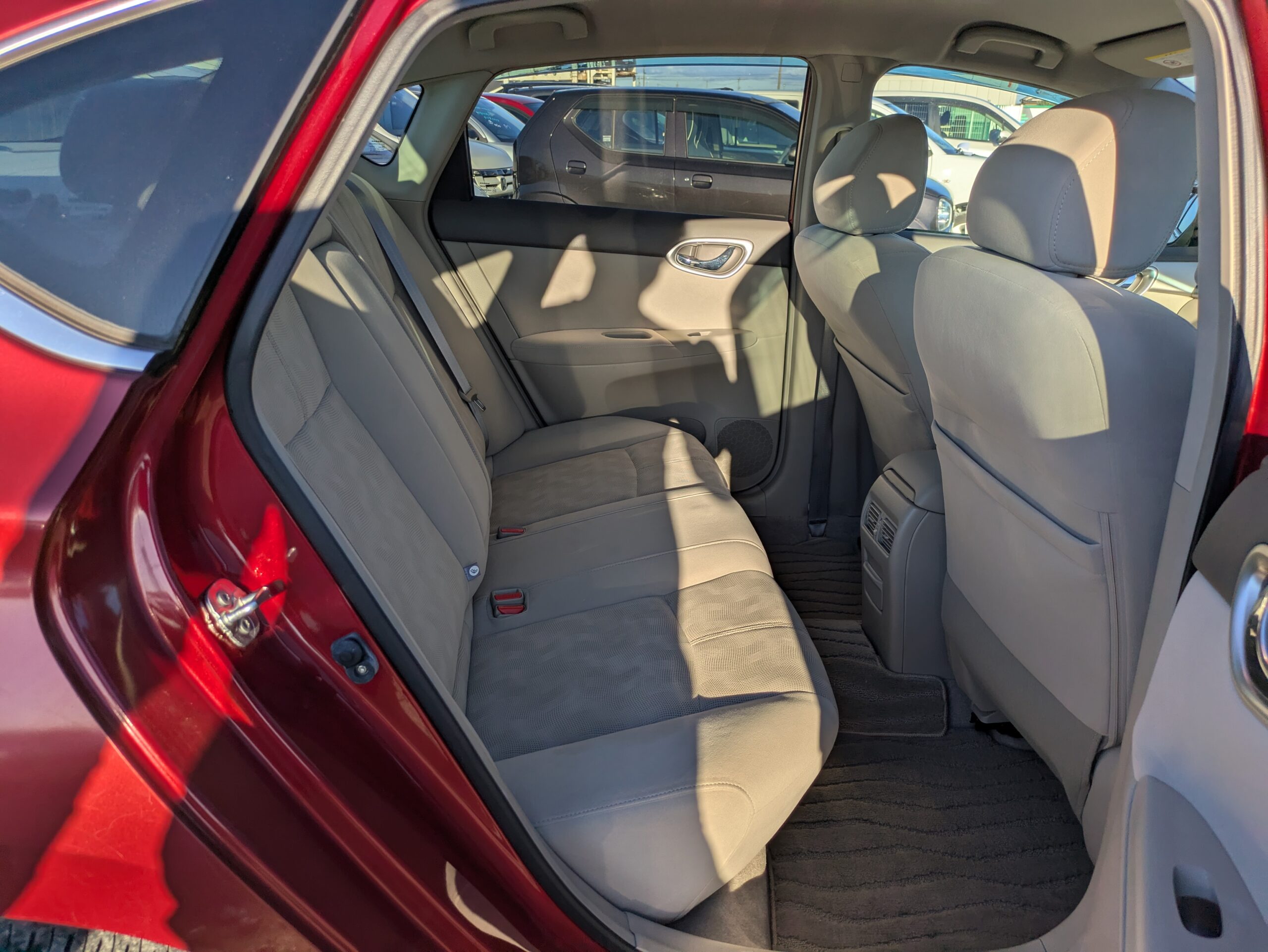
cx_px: 634
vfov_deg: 54.9
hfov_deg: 69.4
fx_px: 916
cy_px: 476
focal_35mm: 25
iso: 53
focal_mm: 5.43
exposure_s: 1/1513
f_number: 1.89
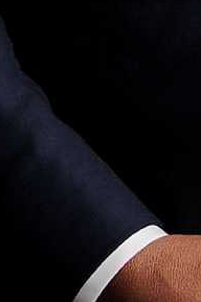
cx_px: 266
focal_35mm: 372
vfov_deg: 5.4
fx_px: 3119
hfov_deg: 3.7
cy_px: -448
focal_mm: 35
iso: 400
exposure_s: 1/250
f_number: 8
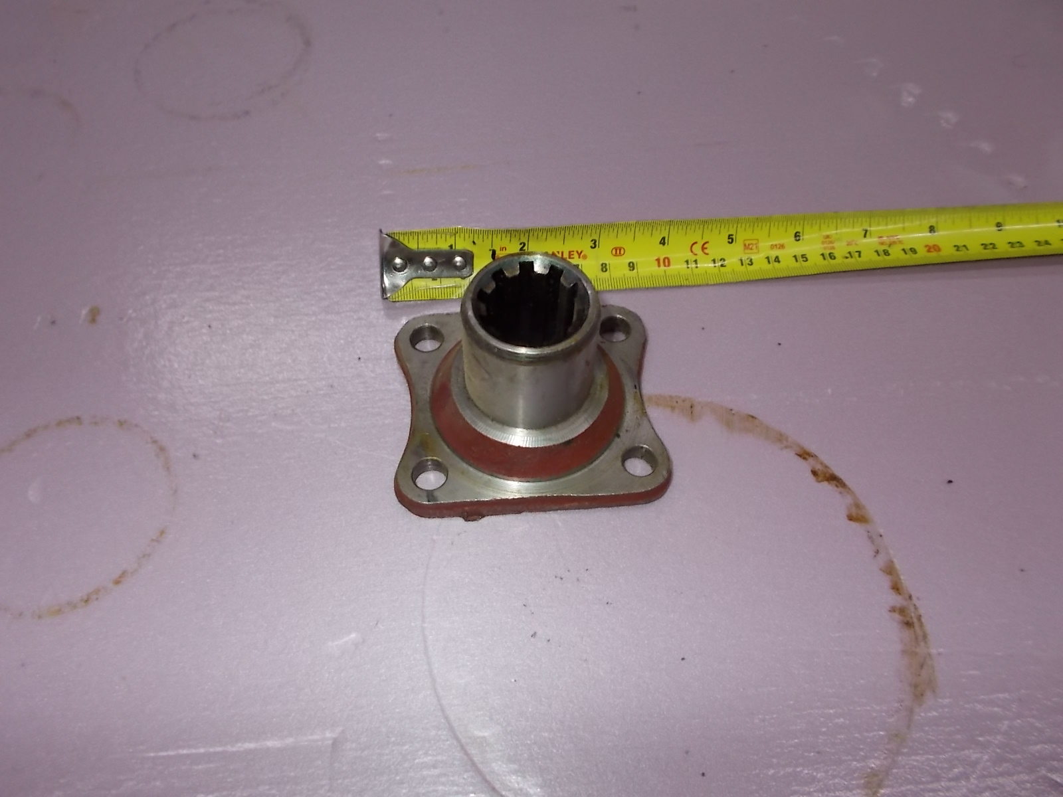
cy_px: 398
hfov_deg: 67.3
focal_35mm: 26
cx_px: 532
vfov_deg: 53.1
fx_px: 798
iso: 200
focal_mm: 4.6
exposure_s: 1/25
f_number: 3.2
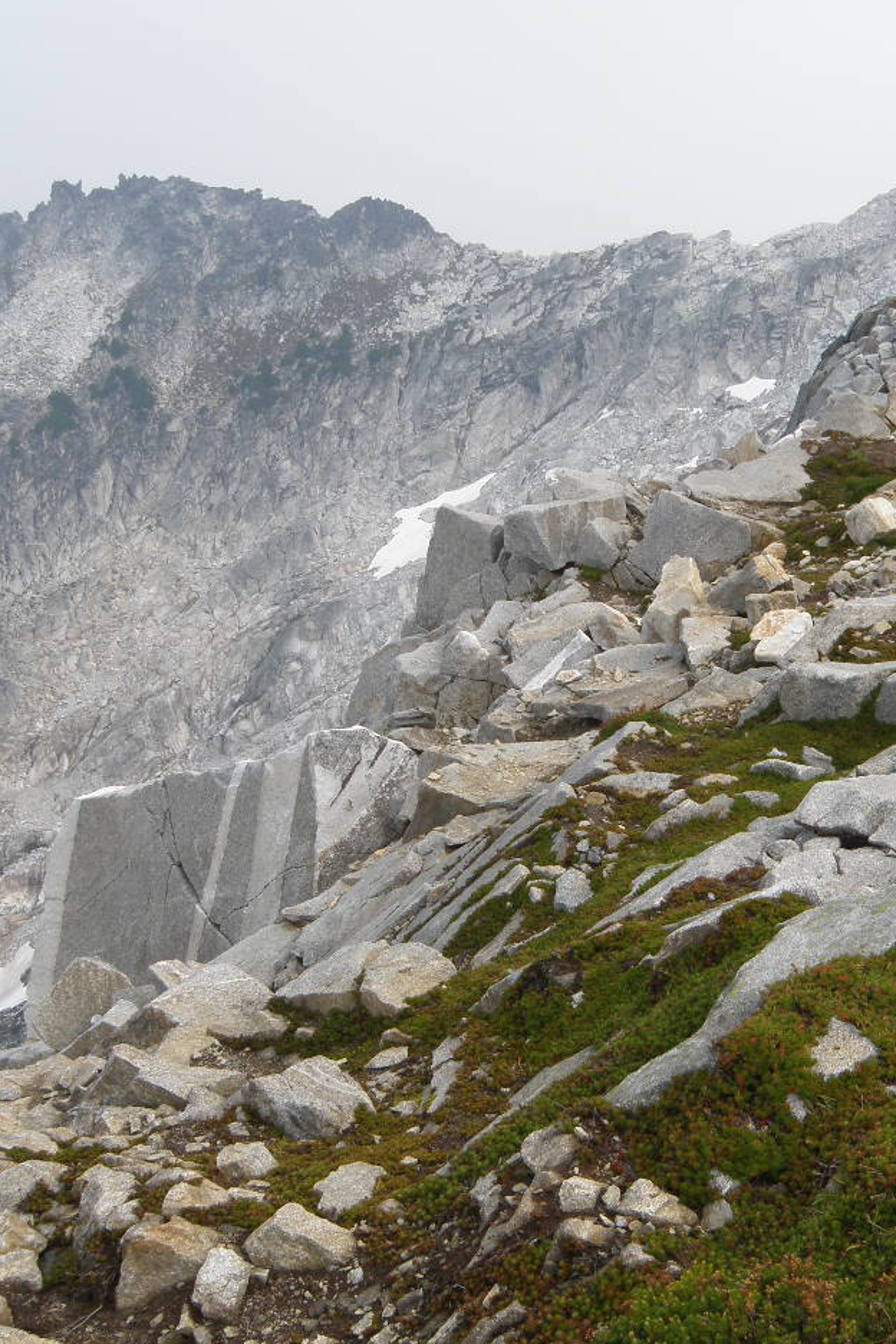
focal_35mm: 37
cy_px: 673
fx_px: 1380
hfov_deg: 35.2
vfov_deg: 51.9
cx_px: 665
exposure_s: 1/200
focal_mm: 4.6
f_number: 5.6
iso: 64
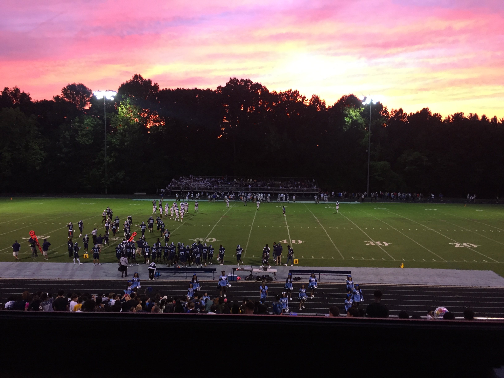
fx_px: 422
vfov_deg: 48.2
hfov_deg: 61.7
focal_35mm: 29
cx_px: 252
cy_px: 189
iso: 100
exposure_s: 1/30
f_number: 2.2
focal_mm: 4.15
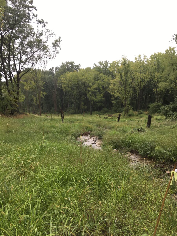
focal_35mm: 29
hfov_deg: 48.2
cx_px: 88
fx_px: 198
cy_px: 118
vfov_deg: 61.7
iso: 25
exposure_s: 1/40
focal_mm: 4.15
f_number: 2.2
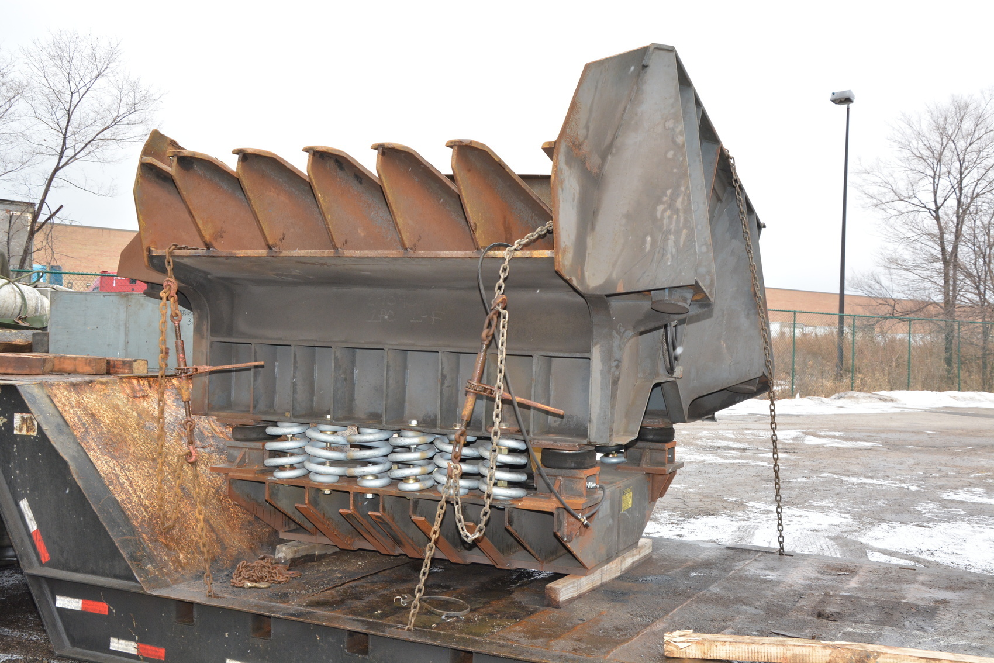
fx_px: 1077
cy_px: 332
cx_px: 497
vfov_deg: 34.2
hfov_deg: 49.5
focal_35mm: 39
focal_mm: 26
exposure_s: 1/200
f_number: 8
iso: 800
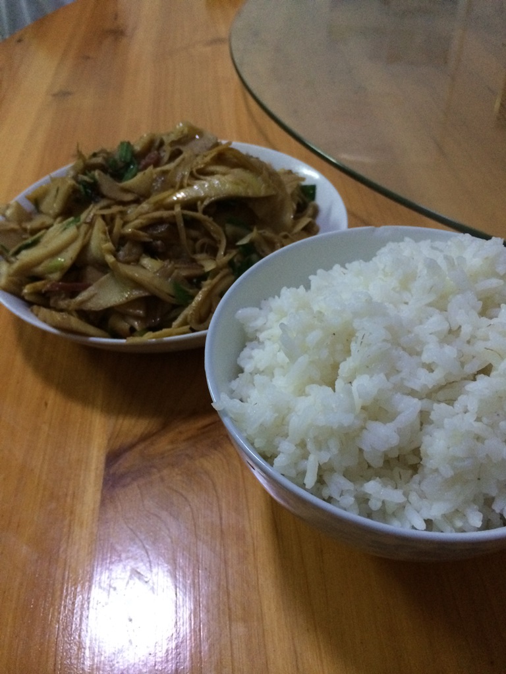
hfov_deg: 46.8
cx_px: 253
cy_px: 337
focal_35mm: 30
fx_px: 585
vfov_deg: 60.0
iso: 320
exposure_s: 1/15
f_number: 2.2
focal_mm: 4.12
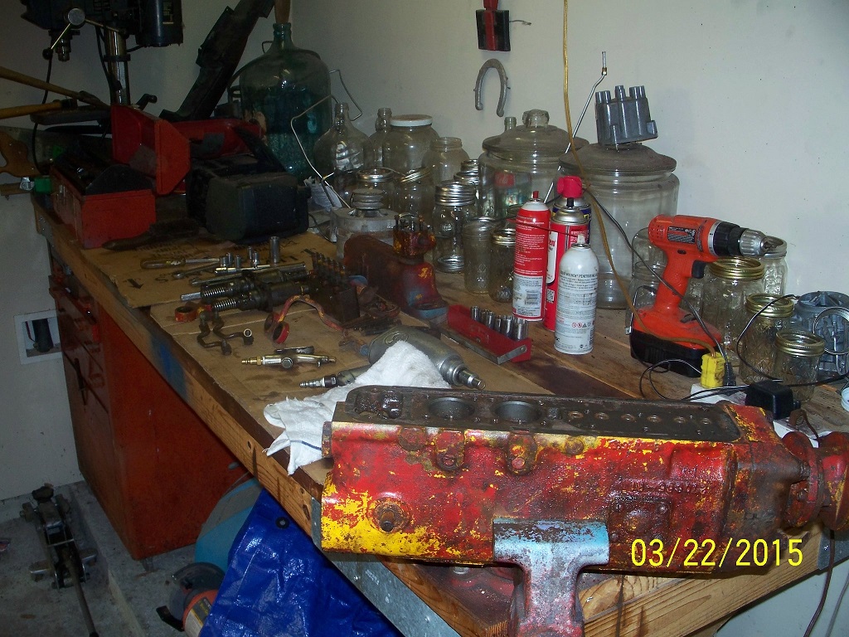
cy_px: 318
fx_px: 907
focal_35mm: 37
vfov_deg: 38.7
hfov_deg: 50.1
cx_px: 424
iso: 200
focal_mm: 7.8
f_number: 2.8
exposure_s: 1/60
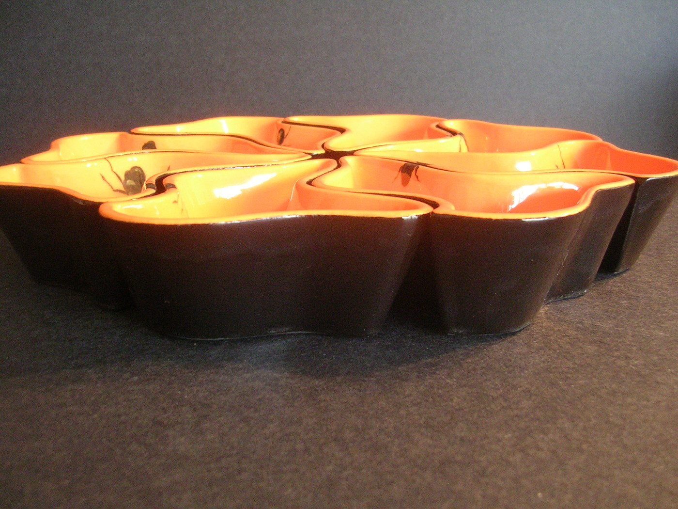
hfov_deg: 49.0
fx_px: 744
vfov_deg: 37.7
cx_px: 339
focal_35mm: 38
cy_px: 254
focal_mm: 5.8
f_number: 2.8
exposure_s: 1/5.2
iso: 200
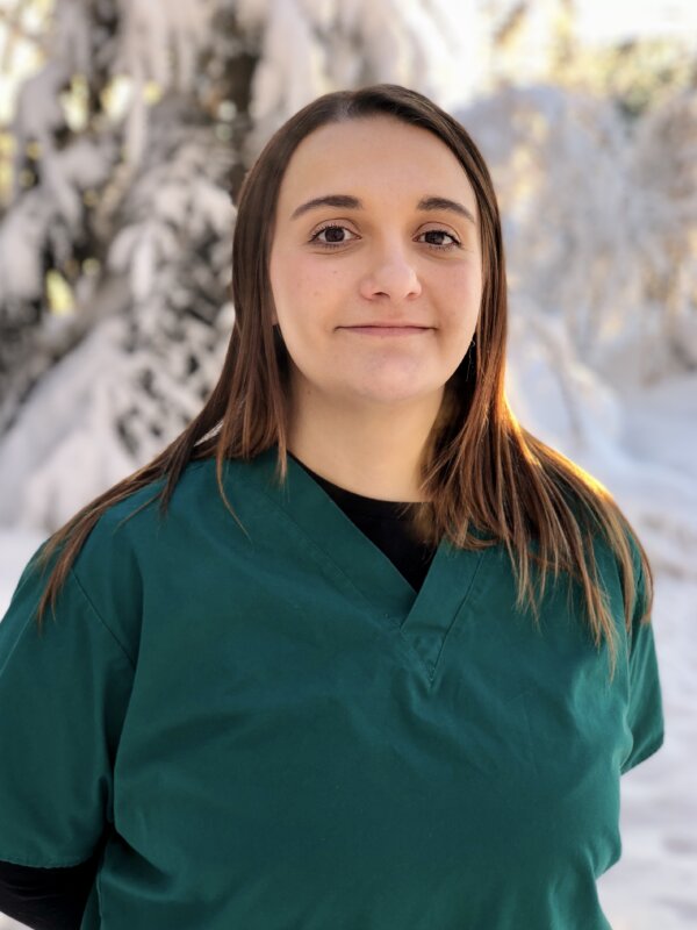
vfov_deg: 36.8
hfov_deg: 28.0
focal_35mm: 52
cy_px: 465
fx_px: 1396
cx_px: 348
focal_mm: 6
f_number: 2.4
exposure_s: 1/60
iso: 16
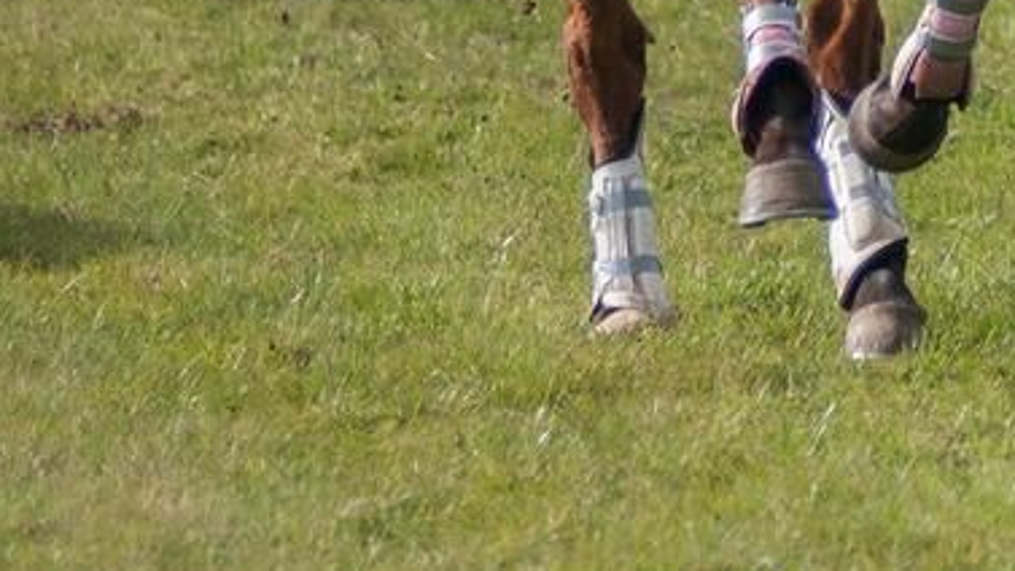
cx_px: 1562
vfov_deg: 1.9
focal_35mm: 626
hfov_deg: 3.4
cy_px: -471
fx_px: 16838
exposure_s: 1/4000
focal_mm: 125
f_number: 2.8
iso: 400
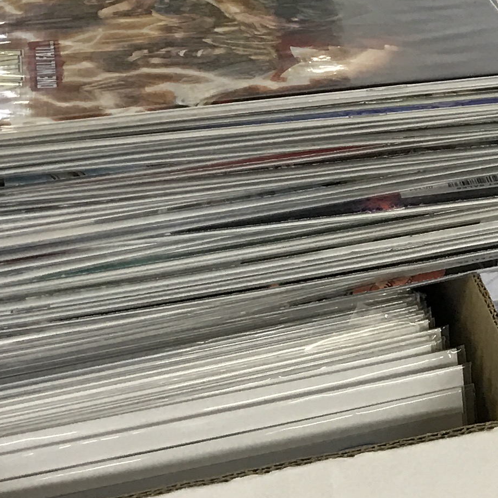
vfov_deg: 16.0
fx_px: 1774
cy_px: 188
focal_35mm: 109
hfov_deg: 14.9
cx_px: 743
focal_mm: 3.99
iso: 40
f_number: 1.8
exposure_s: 1/24
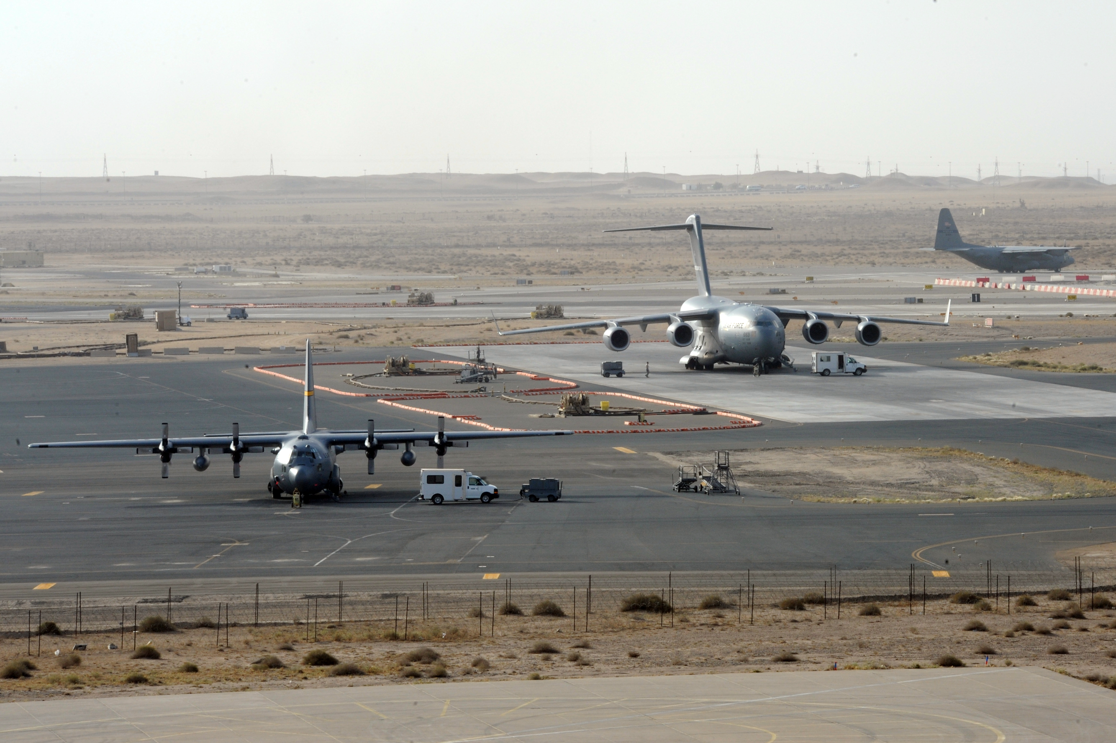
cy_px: 372
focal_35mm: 200
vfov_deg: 6.9
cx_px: 558
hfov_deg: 10.3
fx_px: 6196
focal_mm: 200
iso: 500
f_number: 22
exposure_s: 1/125
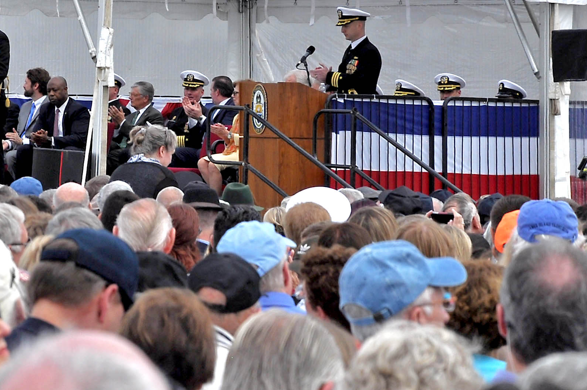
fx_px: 5944
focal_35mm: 365
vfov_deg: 3.7
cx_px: -148
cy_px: -119
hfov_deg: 5.6
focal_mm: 90
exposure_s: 1/640
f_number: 8
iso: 160
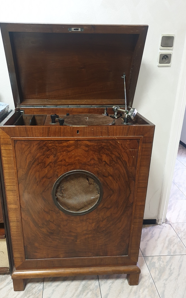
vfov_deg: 66.5
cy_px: 149
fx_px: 227
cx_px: 77
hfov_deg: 44.4
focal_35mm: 28
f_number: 1.5
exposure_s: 1/33
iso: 250
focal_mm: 4.3
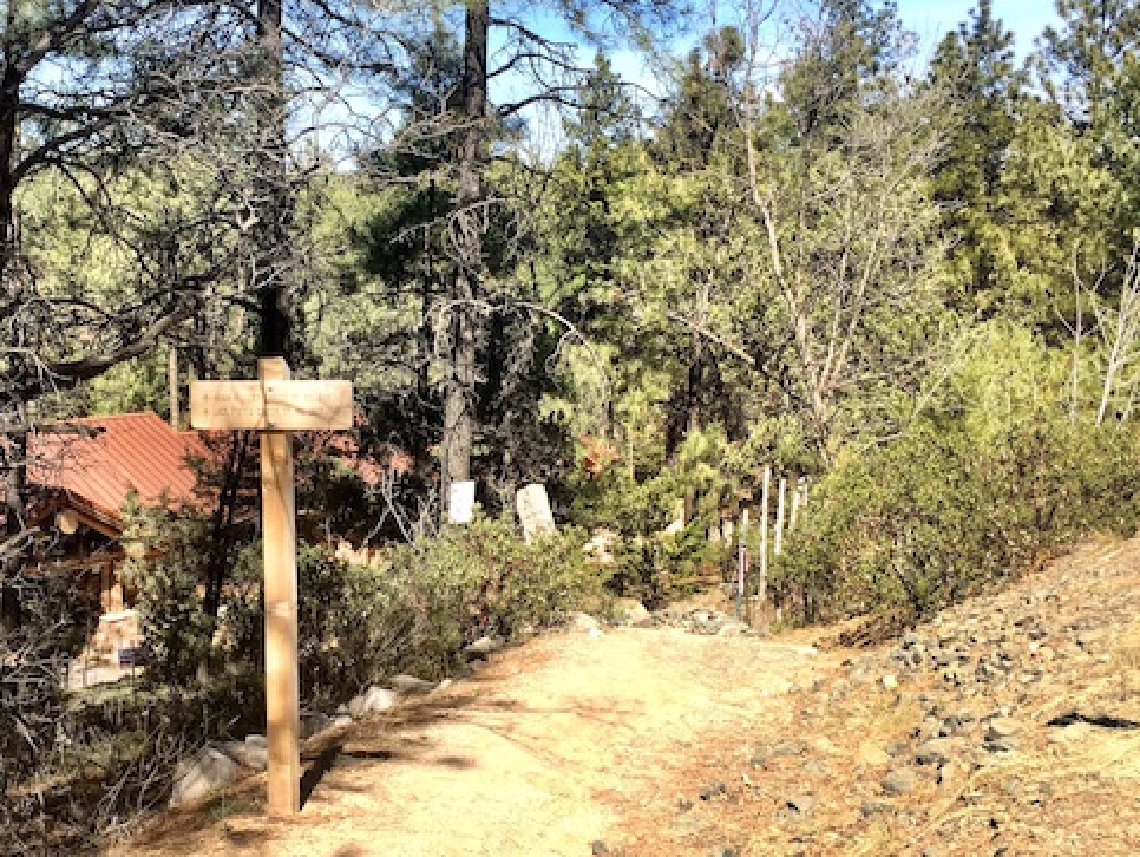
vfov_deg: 30.3
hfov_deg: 39.2
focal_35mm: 48
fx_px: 1582
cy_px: 441
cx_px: 382
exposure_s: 1/719
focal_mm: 4.15
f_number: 2.2
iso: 32
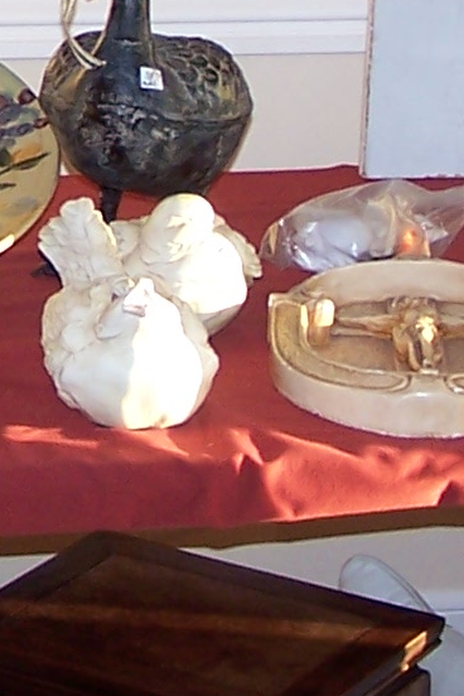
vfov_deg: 12.2
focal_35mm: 165
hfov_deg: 8.2
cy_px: -96
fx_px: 3190
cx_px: -148
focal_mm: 6.3
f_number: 2.8
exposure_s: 1/60
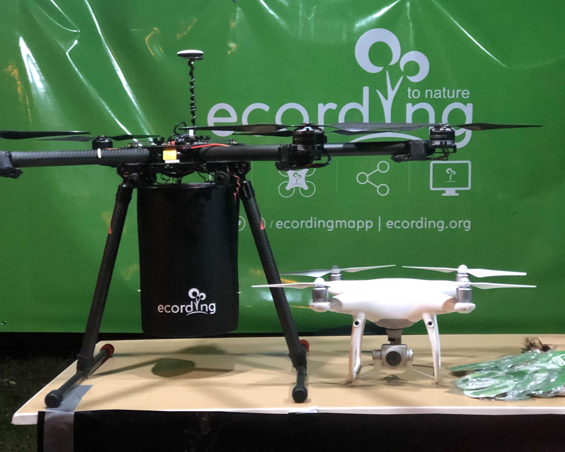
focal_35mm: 60
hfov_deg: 31.4
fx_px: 1003
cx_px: 288
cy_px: 225
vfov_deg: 25.4
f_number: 2.8
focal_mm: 6.6
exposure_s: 1/50
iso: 1250
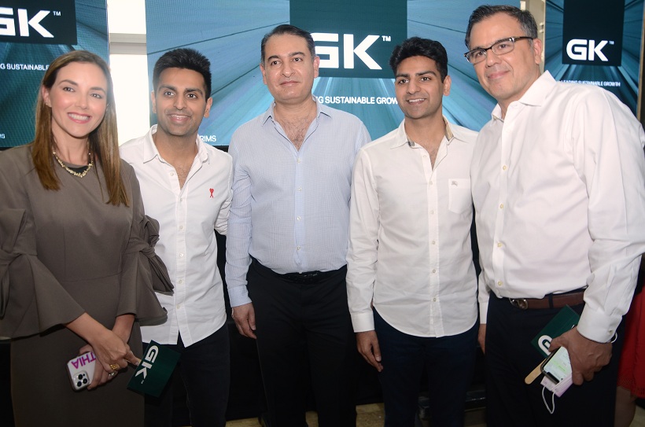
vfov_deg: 41.5
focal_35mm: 32
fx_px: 563
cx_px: 322
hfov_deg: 59.6
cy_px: 214
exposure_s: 1/30
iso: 500
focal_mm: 21
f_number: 5.6
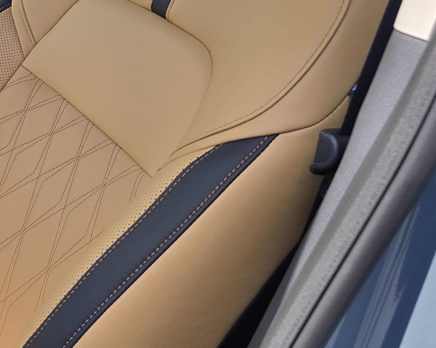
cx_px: -69
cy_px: 91
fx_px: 697
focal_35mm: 54
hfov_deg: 30.3
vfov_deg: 27.7
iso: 12
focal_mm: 6.3
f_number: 1.7
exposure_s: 1/249
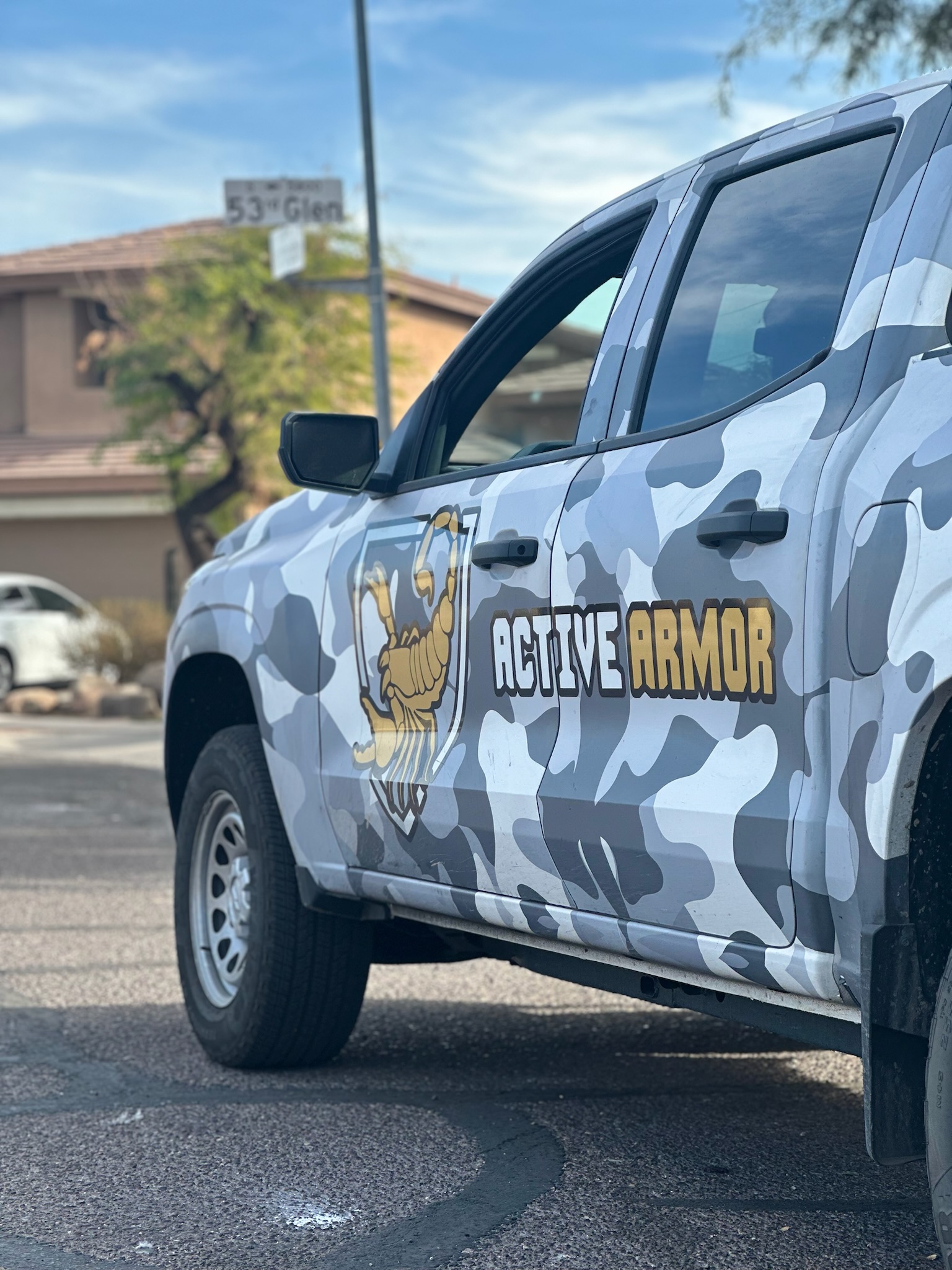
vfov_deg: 25.3
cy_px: 635
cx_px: 476
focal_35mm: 77
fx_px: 2824
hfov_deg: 19.1
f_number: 2.8
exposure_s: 1/208
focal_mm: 9
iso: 25
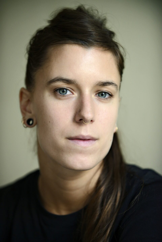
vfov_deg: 15.2
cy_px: 121
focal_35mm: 135
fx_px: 910
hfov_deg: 10.2
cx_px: 81
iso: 1600
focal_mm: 135
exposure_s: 1/250
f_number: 3.2
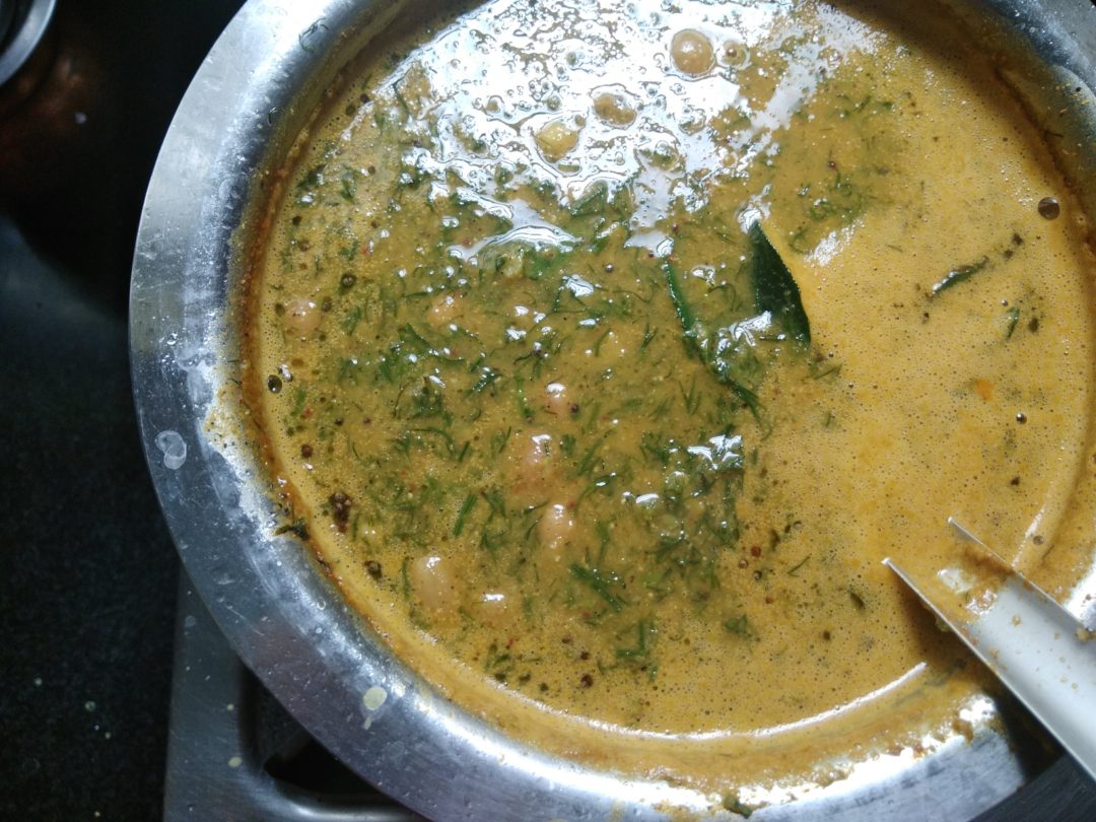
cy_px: 411
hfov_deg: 79.0
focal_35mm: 21
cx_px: 548
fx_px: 665
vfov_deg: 63.4
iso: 250
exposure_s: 1/33
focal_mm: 3.57
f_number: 2
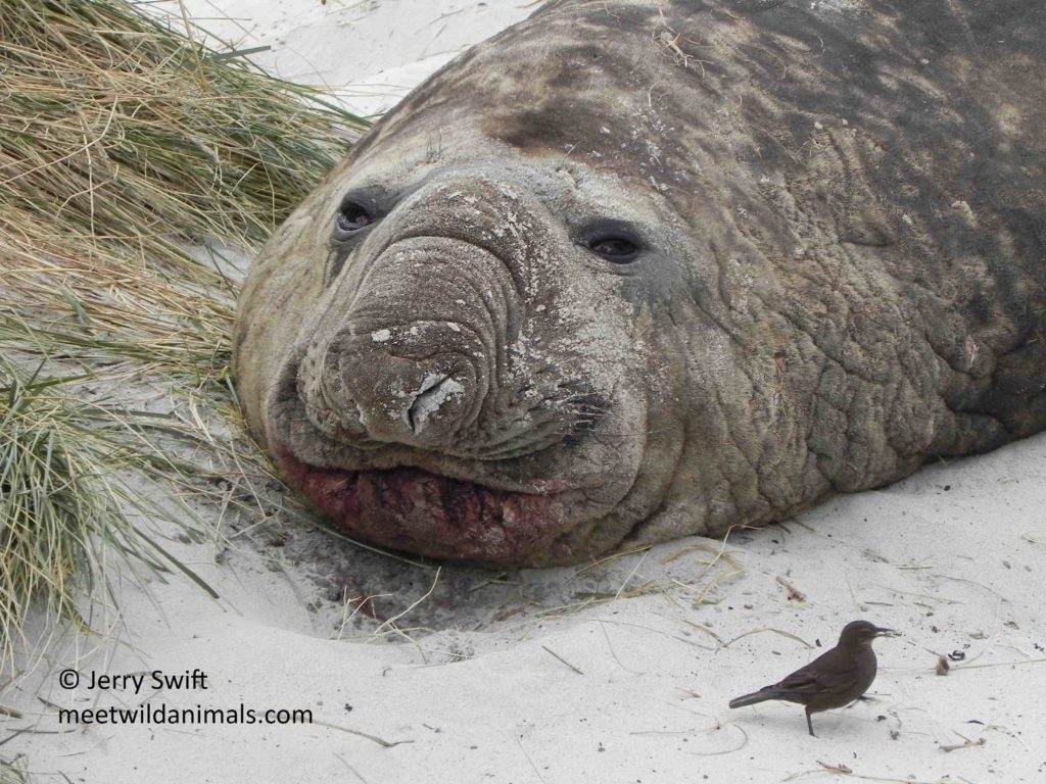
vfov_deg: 7.0
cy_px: 392
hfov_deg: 9.3
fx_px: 6406
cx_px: 523
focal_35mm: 212
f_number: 5
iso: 160
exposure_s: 1/200
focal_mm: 37.7
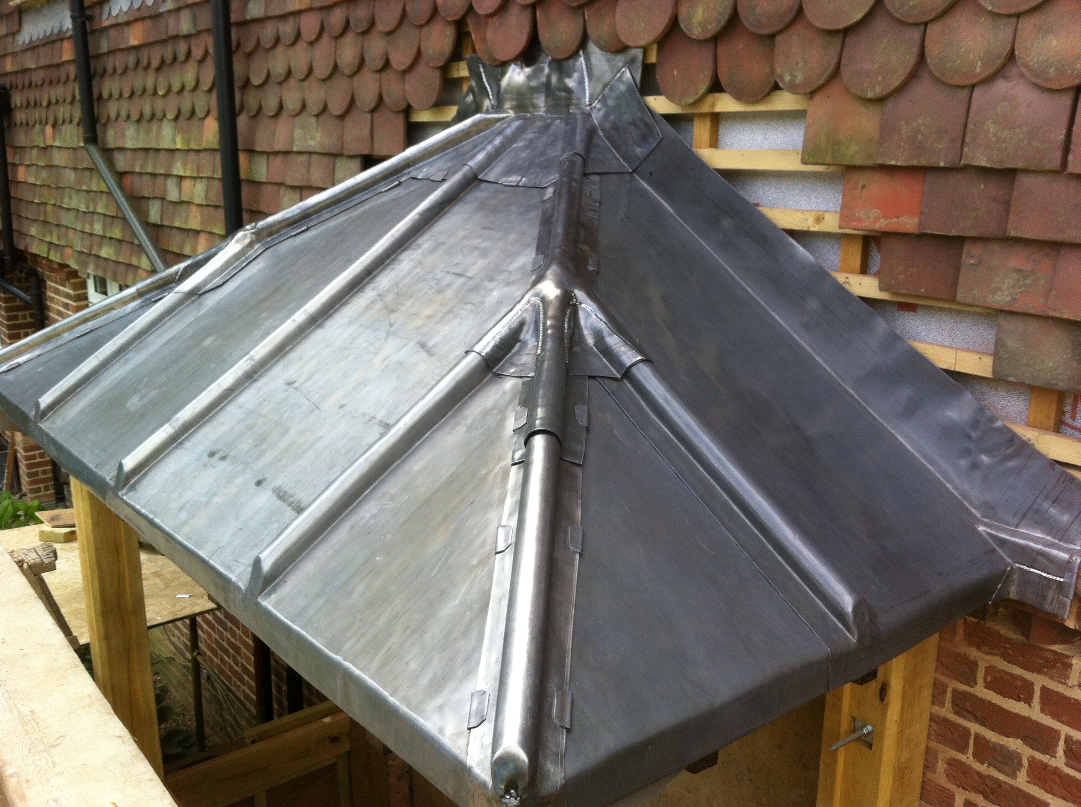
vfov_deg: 40.6
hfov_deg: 52.7
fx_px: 1091
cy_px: 404
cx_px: 540
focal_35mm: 35
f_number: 2.8
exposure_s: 1/337
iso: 80
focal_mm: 3.85
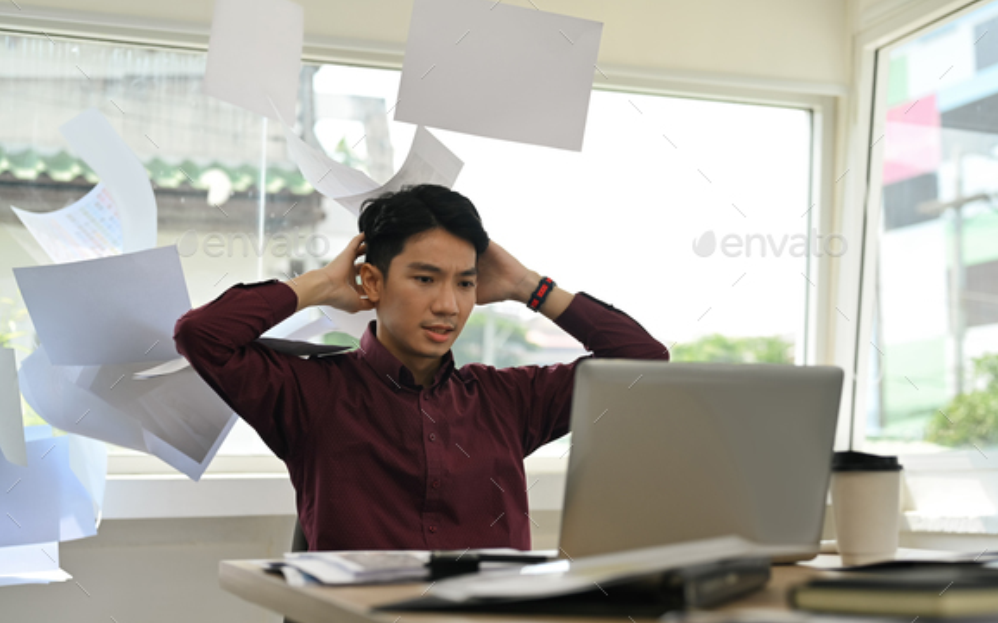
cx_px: 506
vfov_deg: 24.9
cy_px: 324
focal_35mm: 52
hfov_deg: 38.9
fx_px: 1414
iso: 400
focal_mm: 50
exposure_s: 1/1600
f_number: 2.8
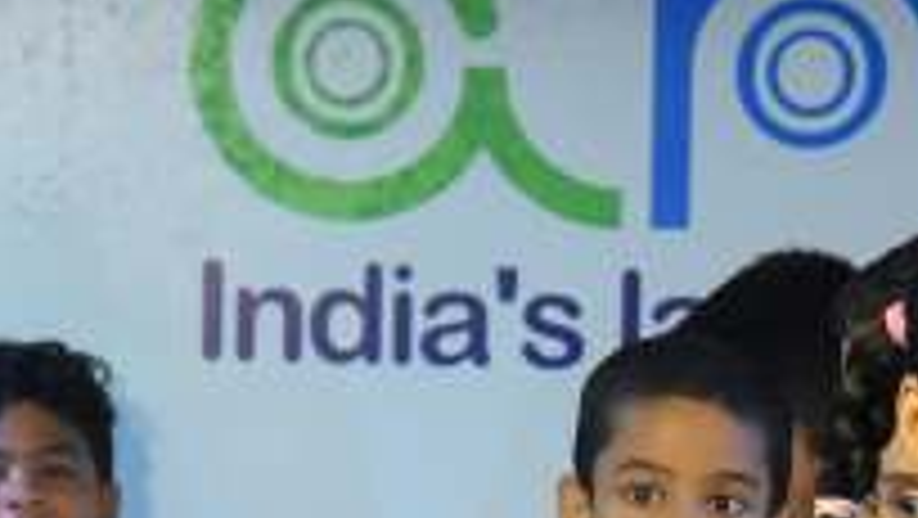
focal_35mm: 398
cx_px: 644
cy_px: 986
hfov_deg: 5.4
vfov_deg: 3.0
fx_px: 9693
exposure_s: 1/160
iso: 2000
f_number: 5.6
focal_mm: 86
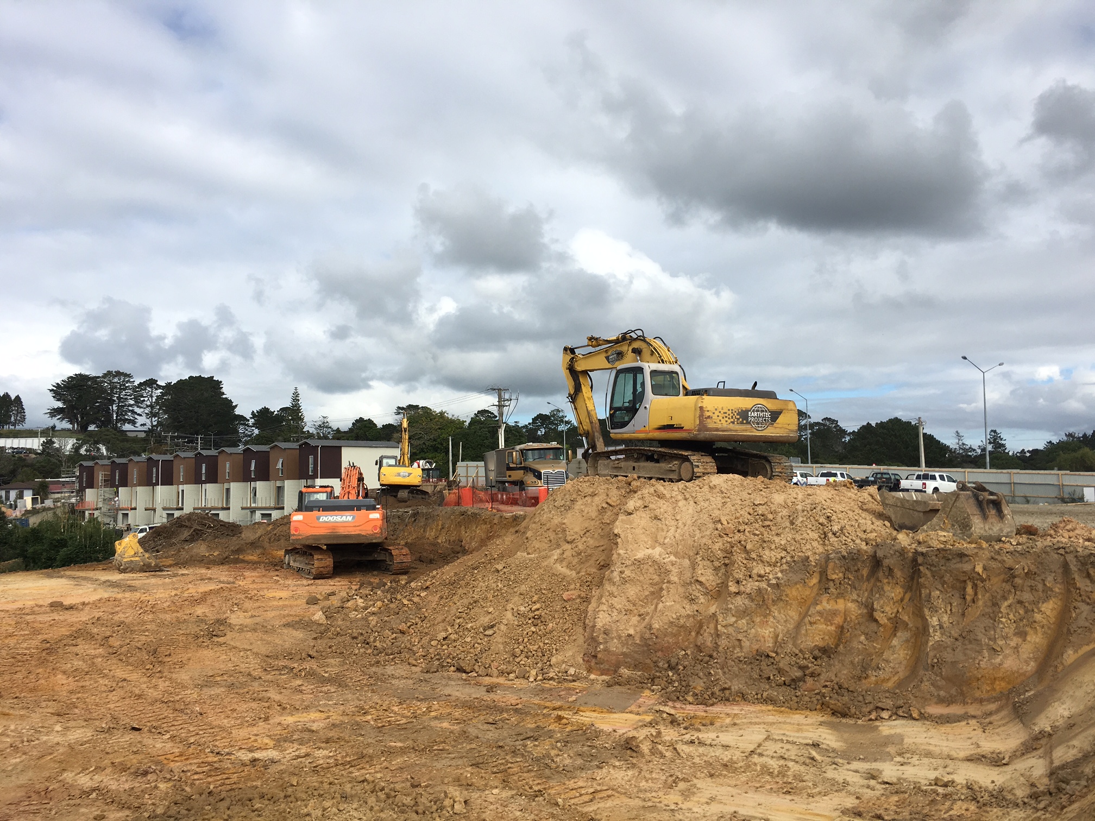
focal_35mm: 29
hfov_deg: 61.7
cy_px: 410
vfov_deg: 48.2
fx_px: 917
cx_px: 548
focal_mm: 4.15
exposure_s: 1/1603
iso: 25
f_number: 2.2
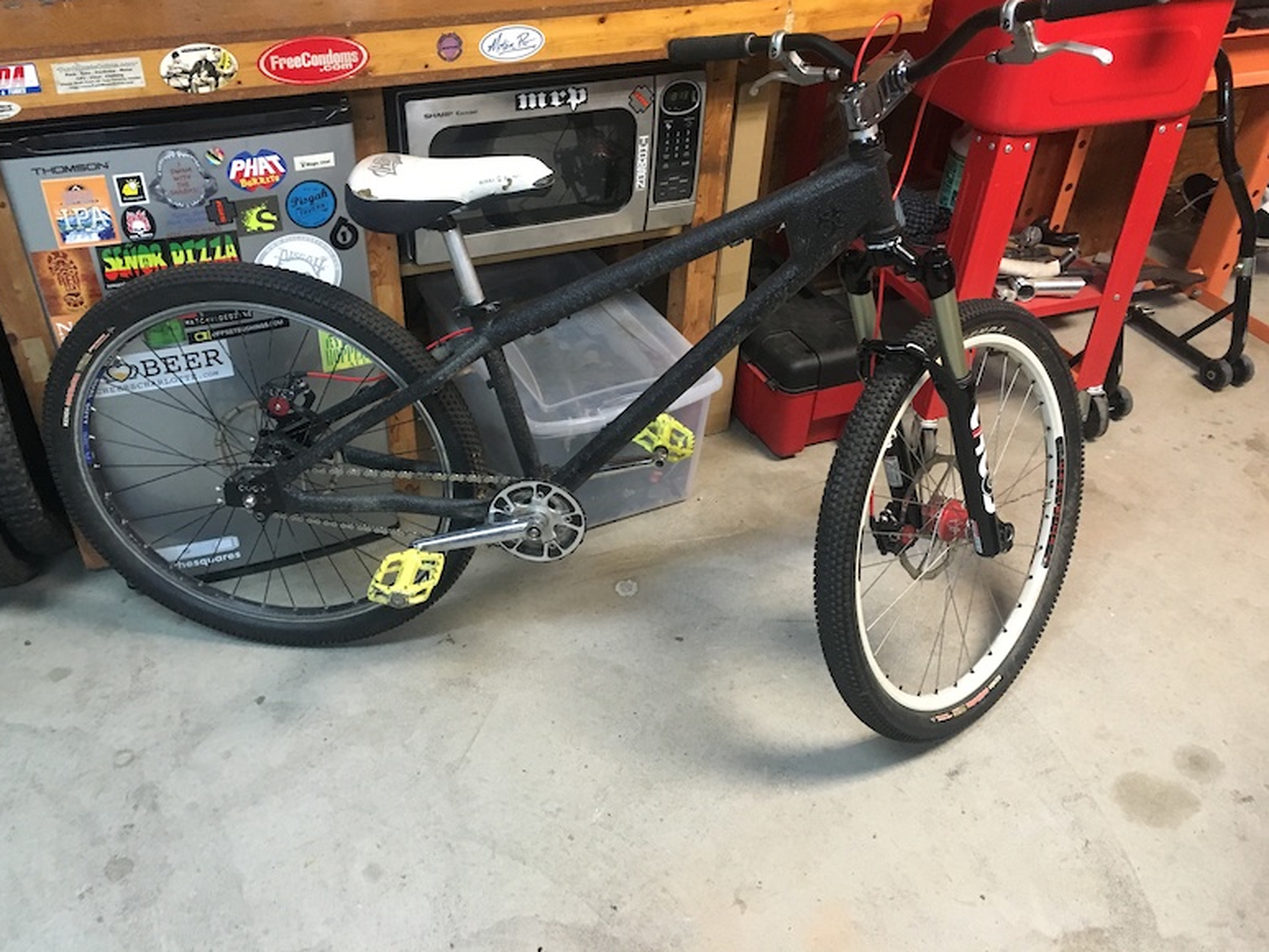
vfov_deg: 46.8
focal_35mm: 30
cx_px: 614
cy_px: 463
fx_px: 1100
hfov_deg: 59.9
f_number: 2.2
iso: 200
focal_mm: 4.15
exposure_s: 1/30
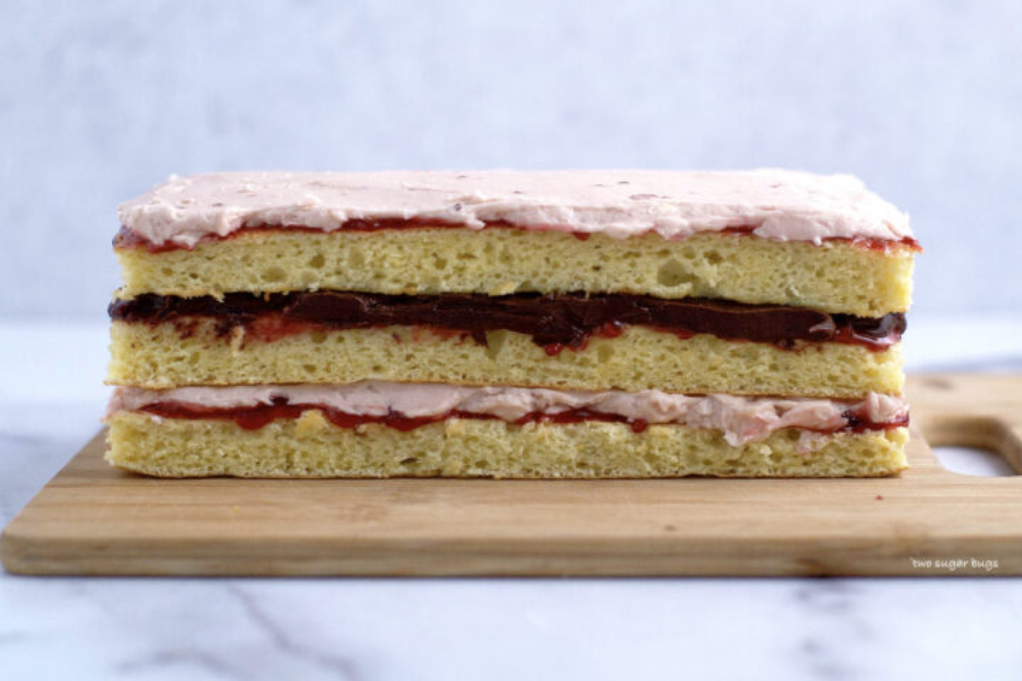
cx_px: 511
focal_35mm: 75
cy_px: 340
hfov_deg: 27.0
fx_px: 2129
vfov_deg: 18.2
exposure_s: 1/10
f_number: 2.8
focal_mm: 50
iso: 100
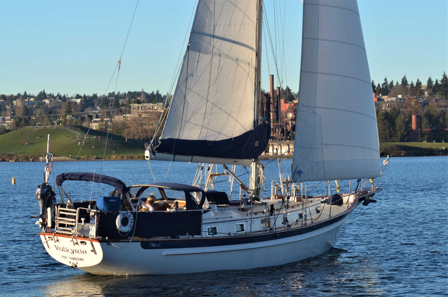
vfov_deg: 11.4
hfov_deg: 17.1
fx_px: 1490
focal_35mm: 120
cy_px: 148
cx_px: 224
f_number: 7.1
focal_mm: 80
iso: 200
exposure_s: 1/200
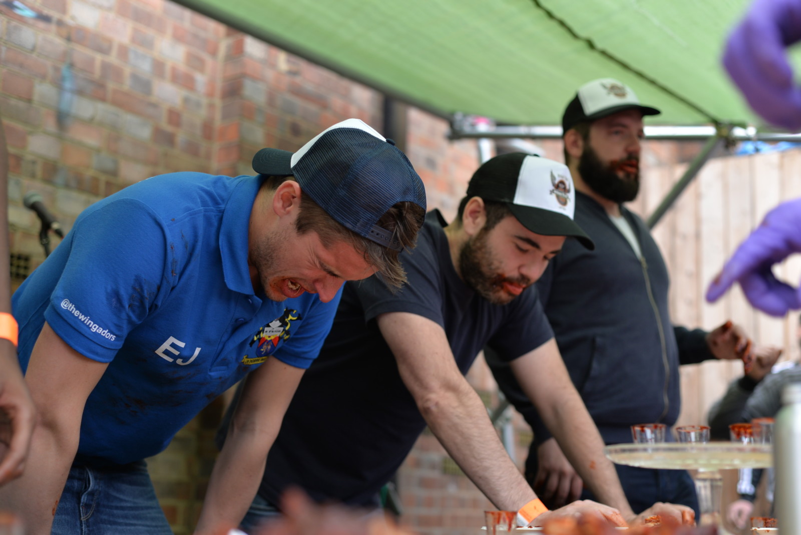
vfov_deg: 27.0
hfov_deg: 39.6
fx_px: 1113
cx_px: 400
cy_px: 268
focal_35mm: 50
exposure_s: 1/640
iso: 320
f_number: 2.8
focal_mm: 50
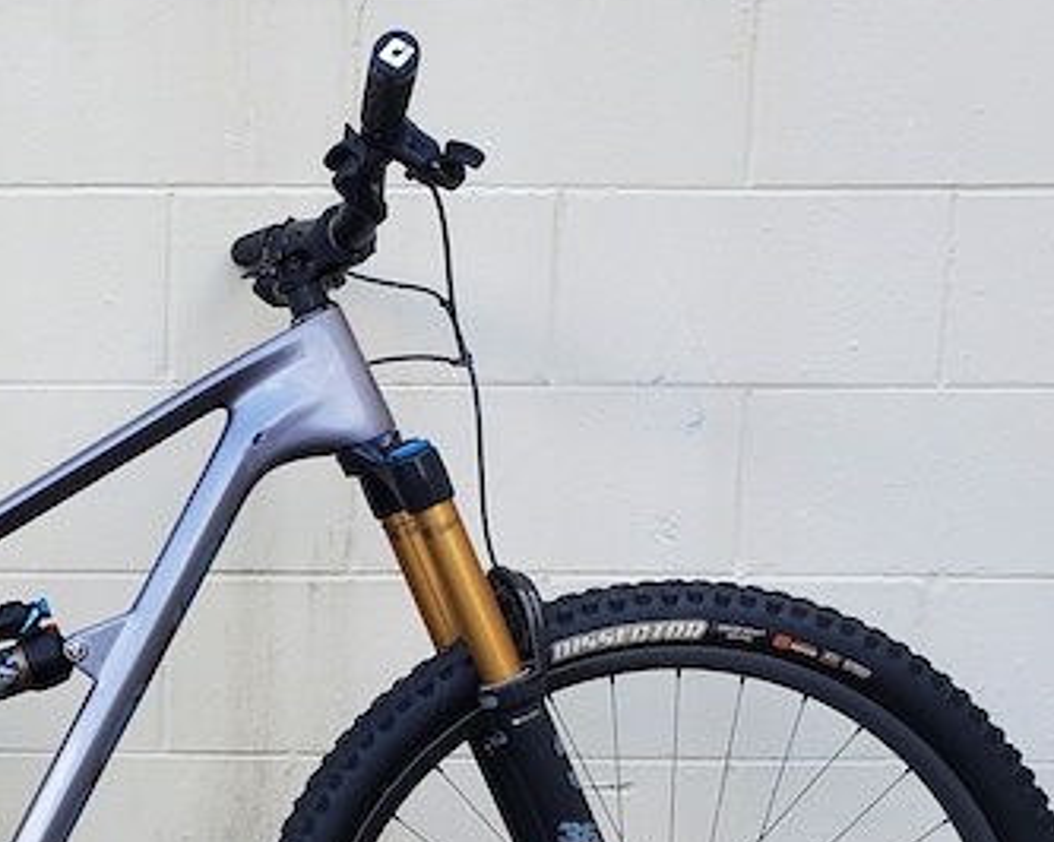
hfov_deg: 29.2
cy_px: 747
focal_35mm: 61
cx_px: 22
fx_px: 1902
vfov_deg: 24.3
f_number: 2.4
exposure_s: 1/120
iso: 50
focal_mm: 4.3
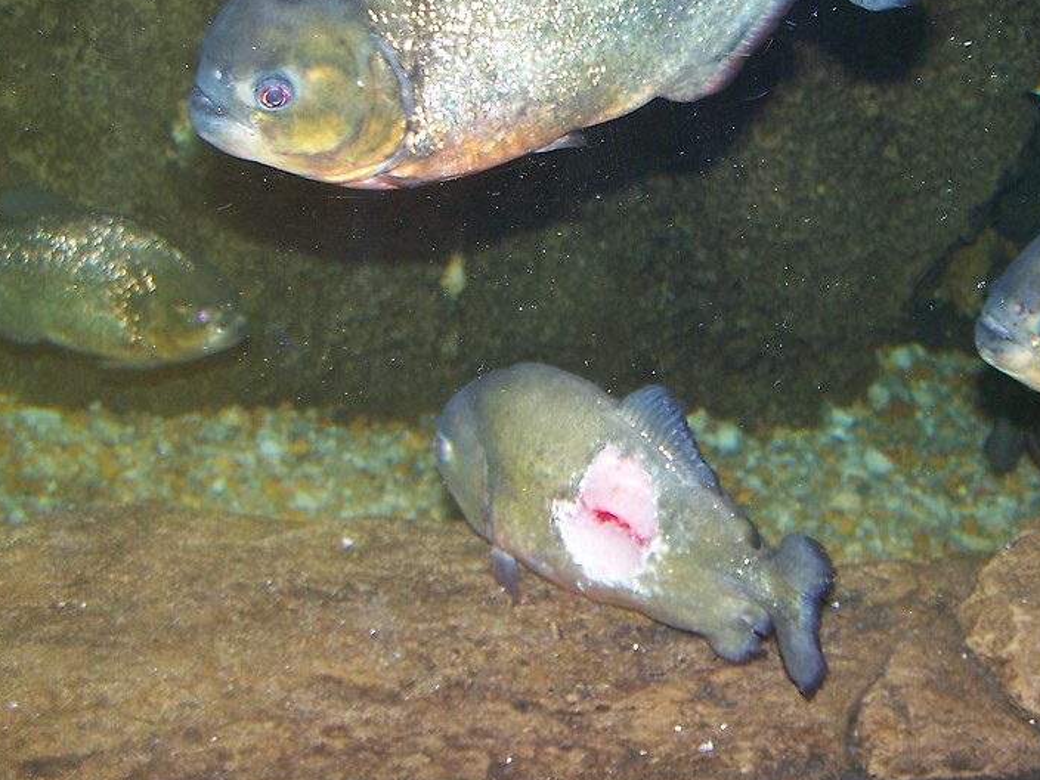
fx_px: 1622
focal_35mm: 54
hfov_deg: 35.1
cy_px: 404
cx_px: 706
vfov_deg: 27.0
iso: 80
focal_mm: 6.3
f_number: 2.8
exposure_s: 1/2
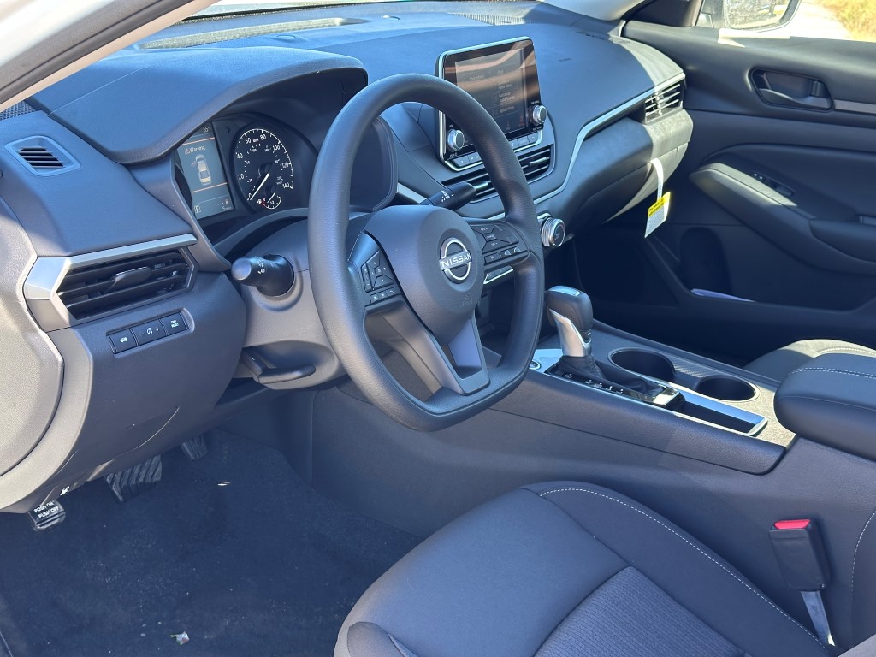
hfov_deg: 39.7
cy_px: 328
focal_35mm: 48
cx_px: 438
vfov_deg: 30.3
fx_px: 1215
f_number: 1.78
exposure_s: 1/141
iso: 80
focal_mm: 6.86
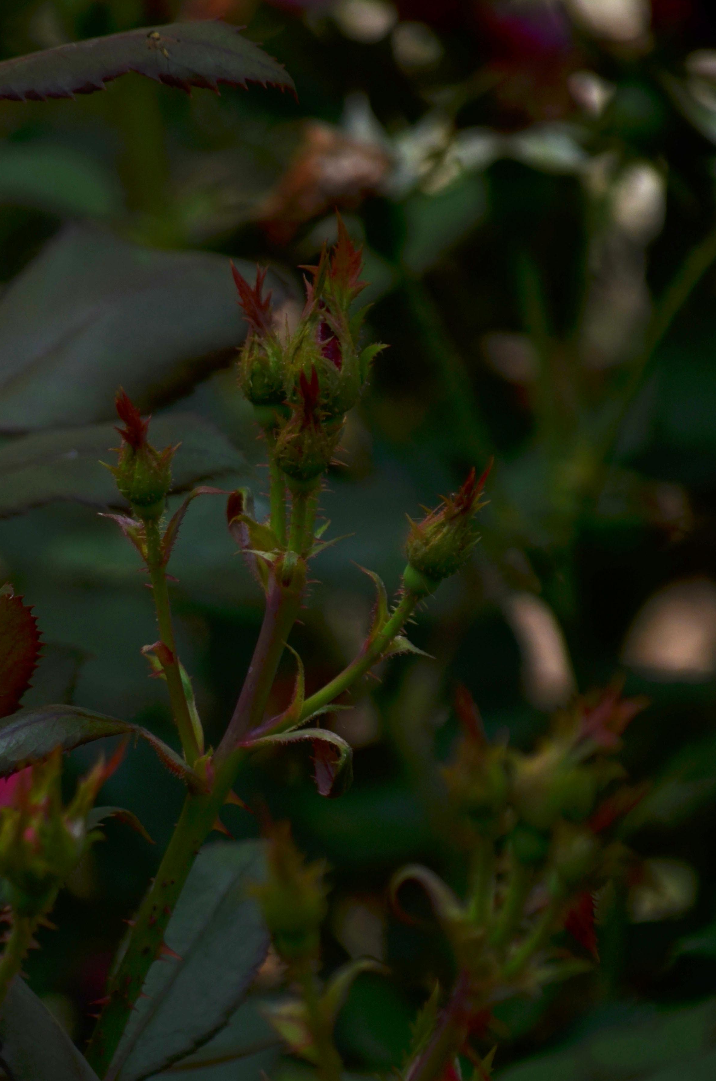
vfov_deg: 5.0
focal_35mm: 414
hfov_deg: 3.3
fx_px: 12407
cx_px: 236
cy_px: 691
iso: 100
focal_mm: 200
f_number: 5.6
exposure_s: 1/1600
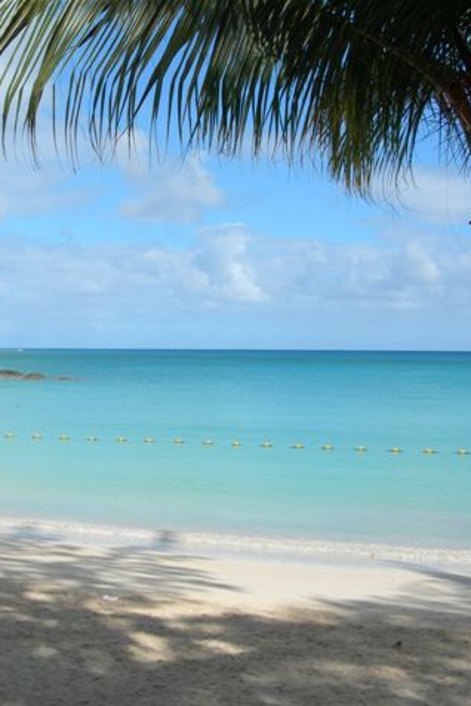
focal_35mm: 53
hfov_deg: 25.4
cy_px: 354
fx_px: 1040
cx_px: 156
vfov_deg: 37.5
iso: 50
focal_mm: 7.8
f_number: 4.8
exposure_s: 1/567
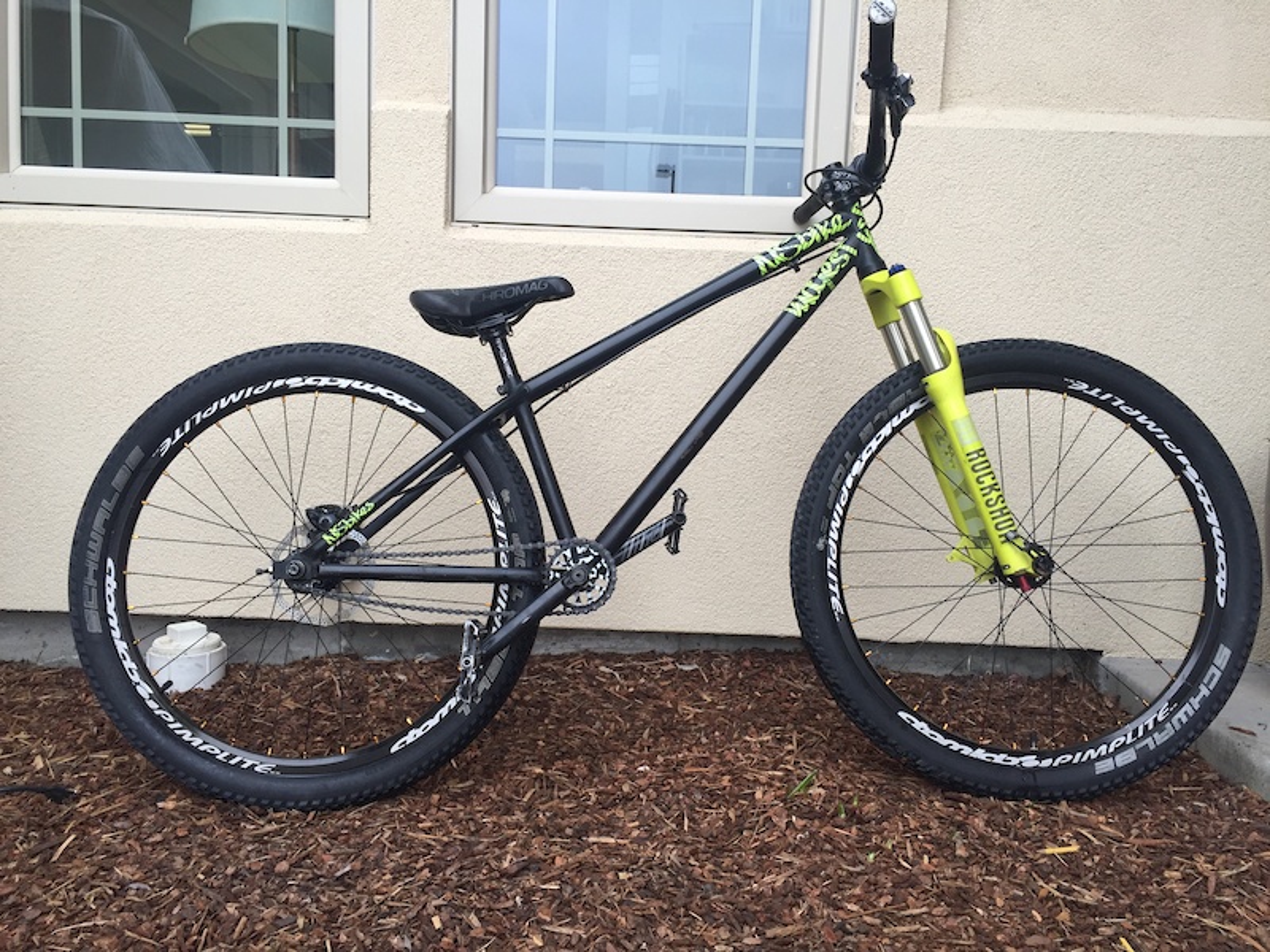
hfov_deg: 61.7
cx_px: 635
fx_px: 1064
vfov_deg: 48.2
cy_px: 476
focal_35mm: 29
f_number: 2.2
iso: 50
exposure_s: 1/120
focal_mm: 4.15
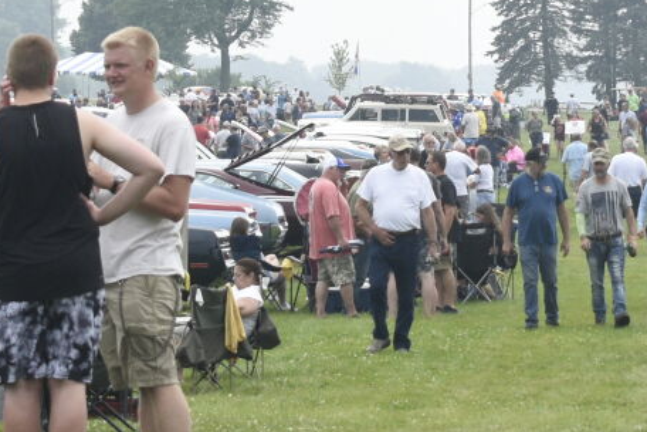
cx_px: 516
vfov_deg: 5.3
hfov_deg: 7.9
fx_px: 4689
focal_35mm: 261
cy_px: -14
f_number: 5
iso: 400
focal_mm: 45
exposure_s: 1/640
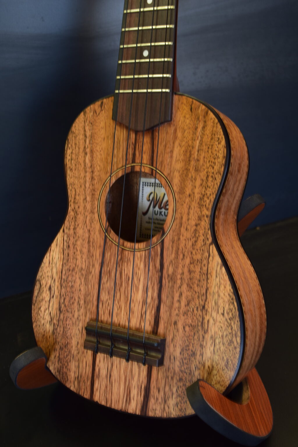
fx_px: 559
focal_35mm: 45
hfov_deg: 29.9
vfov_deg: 43.6
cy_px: 224
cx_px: 149
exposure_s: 1/15
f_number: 6.3
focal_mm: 30
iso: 450
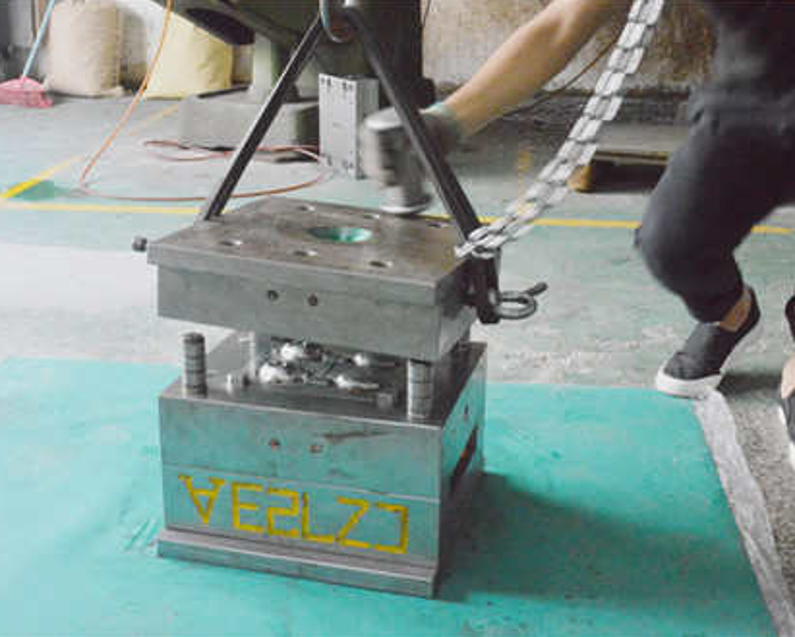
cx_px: 337
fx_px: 1167
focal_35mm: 50
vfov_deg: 30.5
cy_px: 318
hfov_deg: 37.5
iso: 6400
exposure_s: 1/25
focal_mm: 29
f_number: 20
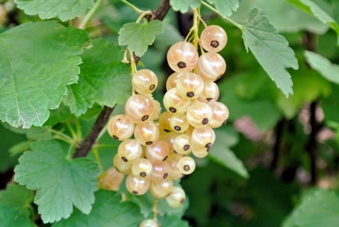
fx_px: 764
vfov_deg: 16.9
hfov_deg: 25.0
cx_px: 170
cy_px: 114
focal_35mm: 81
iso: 800
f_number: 5.6
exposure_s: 1/60
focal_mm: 30
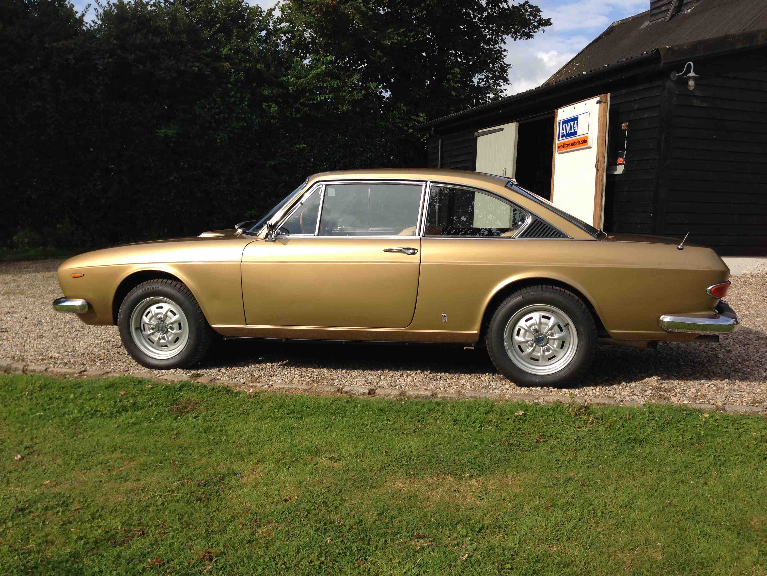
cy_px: 288
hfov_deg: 55.4
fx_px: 731
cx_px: 384
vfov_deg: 42.9
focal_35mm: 33
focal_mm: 4.12
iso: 50
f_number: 2.4
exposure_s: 1/1232
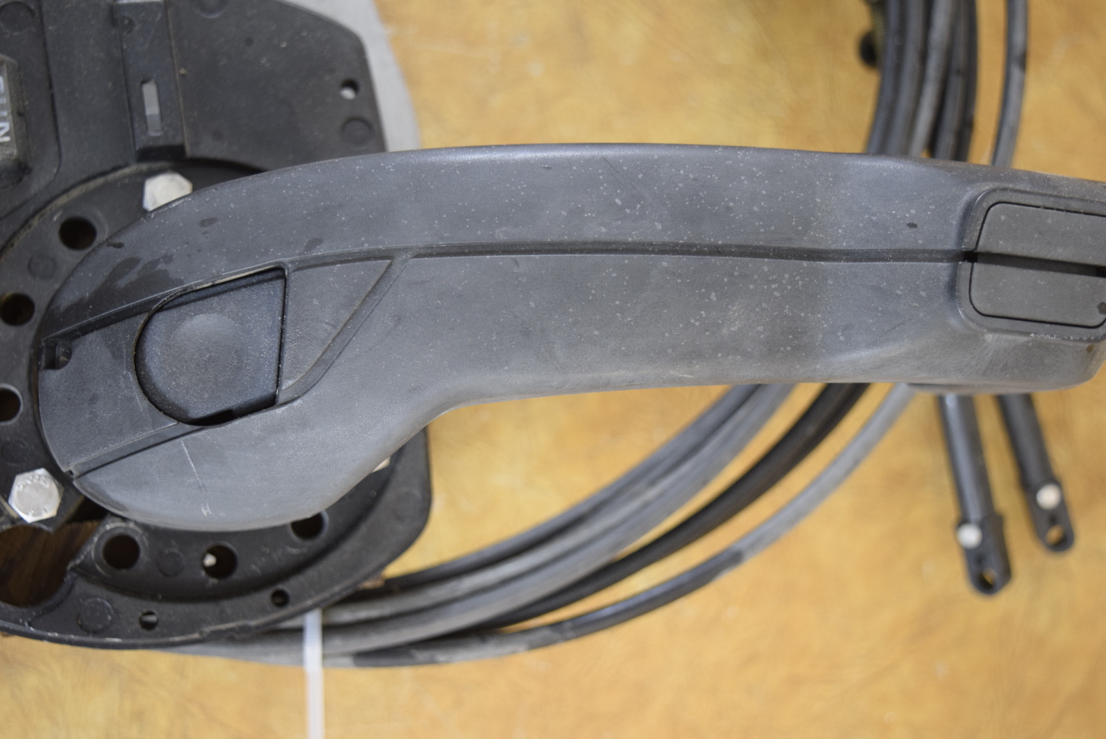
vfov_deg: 28.1
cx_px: 553
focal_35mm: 48
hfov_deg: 41.1
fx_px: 1476
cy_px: 370
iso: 800
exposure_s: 1/125
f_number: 5
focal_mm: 32
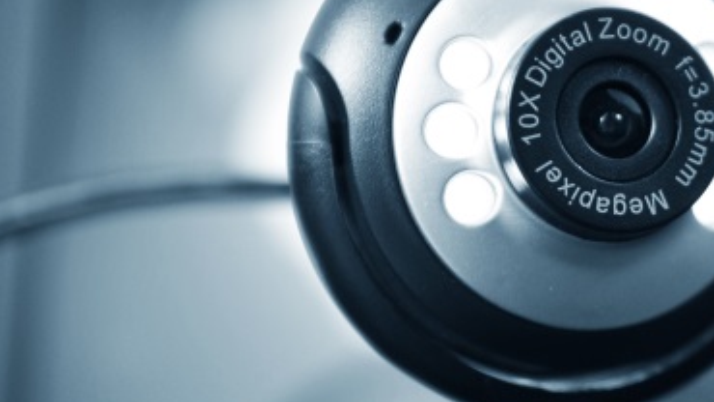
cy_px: 231
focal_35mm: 163
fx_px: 3086
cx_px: 764
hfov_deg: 13.0
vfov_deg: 7.4
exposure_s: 1/250
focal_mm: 48
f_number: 2.8
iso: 250
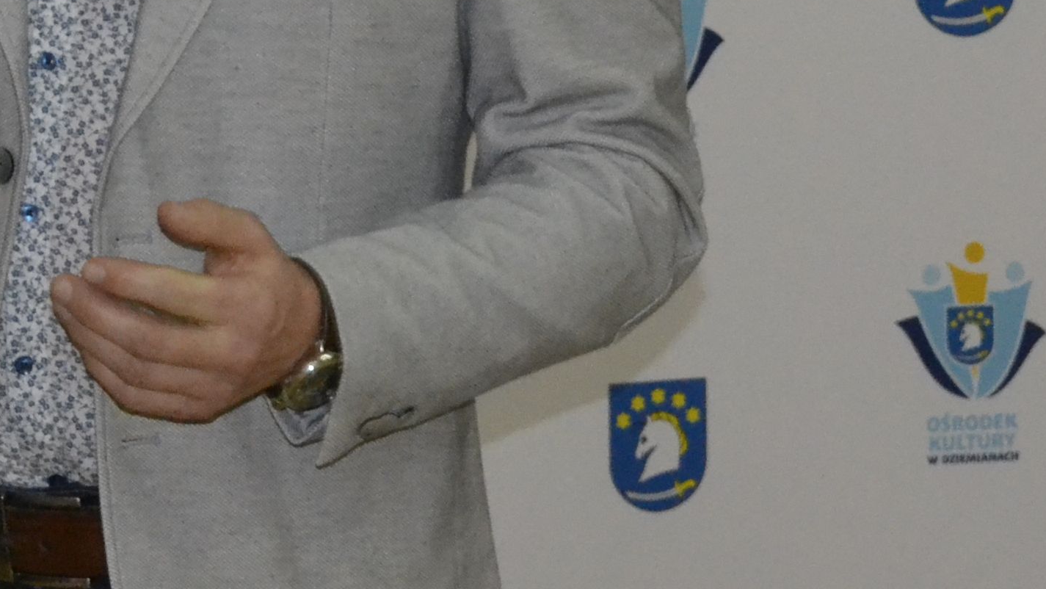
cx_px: -15
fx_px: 7046
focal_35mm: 254
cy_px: -222
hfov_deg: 8.4
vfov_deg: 4.8
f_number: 5
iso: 3200
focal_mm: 50
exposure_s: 1/60
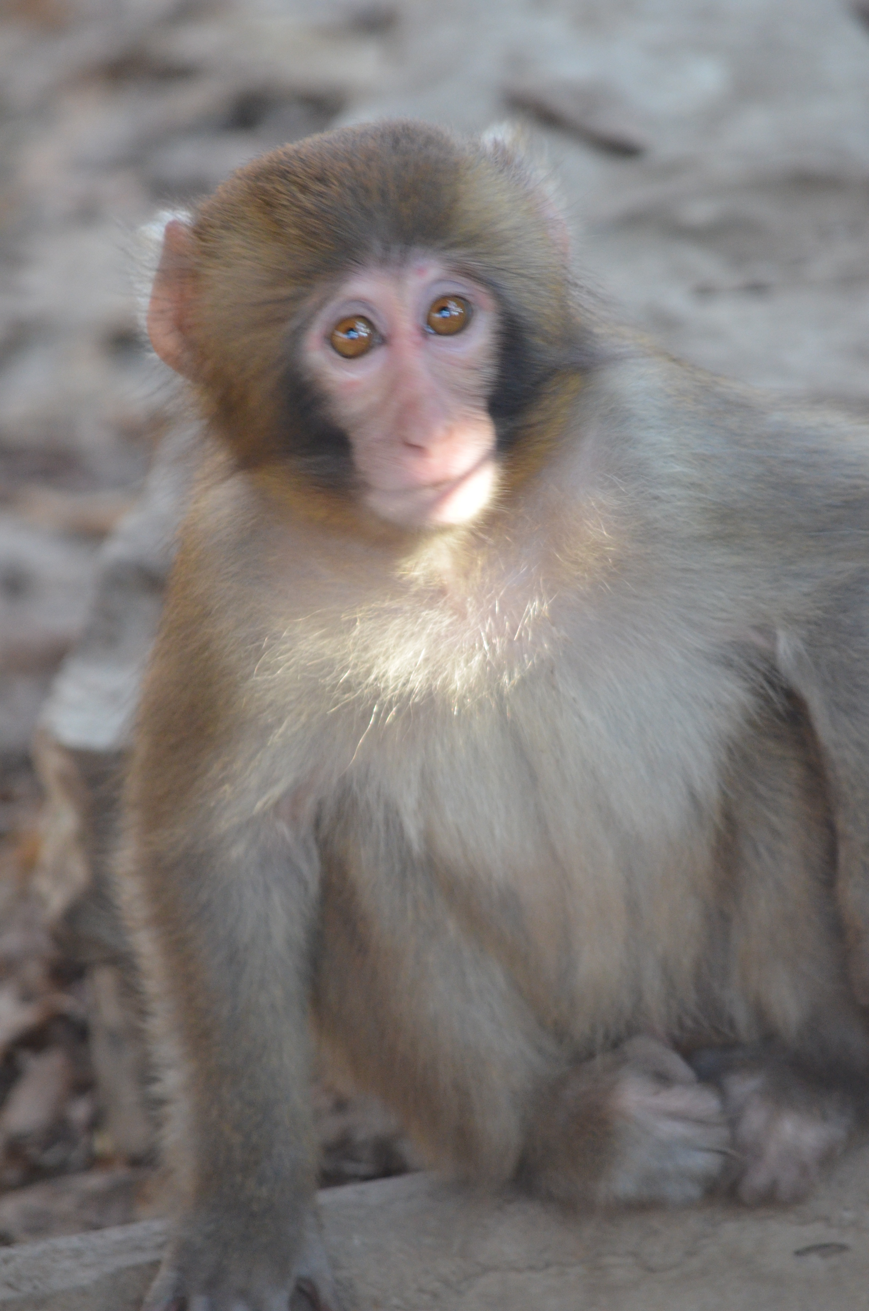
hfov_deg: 3.0
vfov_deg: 4.6
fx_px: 16366
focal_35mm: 450
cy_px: 656
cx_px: 434
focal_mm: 300
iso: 1600
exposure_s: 1/125
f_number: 5.6
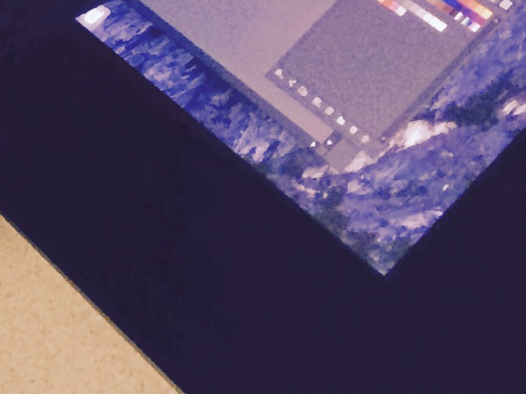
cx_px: -386
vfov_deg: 9.5
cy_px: -454
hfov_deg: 12.7
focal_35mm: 143
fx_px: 2172
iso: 250
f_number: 2.2
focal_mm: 4.15
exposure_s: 1/30
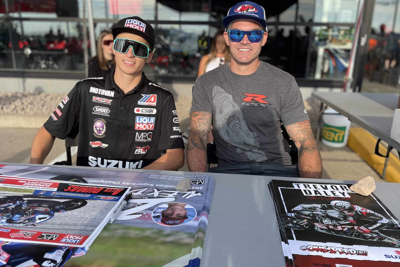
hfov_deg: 65.5
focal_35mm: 28
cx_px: 203
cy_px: 136
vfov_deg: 46.4
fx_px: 311
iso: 50
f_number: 1.6
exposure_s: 1/1553
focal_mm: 4.2
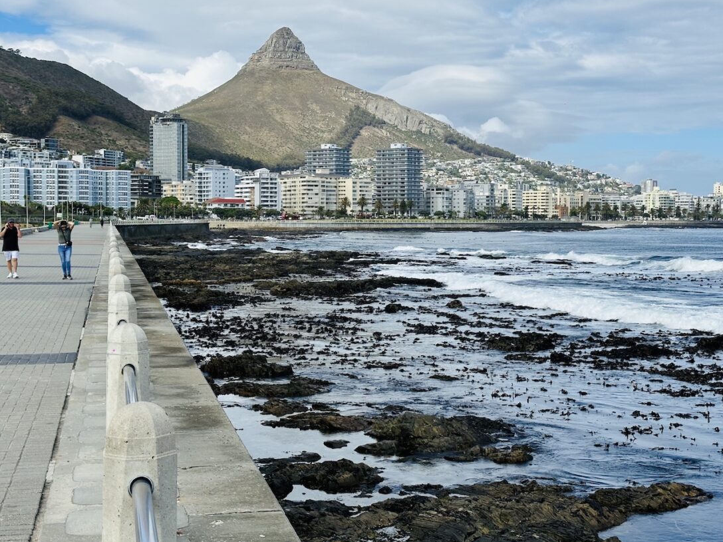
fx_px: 1107
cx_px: 356
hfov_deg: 36.2
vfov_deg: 27.5
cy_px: 244
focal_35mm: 53
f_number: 1.78
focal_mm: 6.86
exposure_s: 1/5556
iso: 64
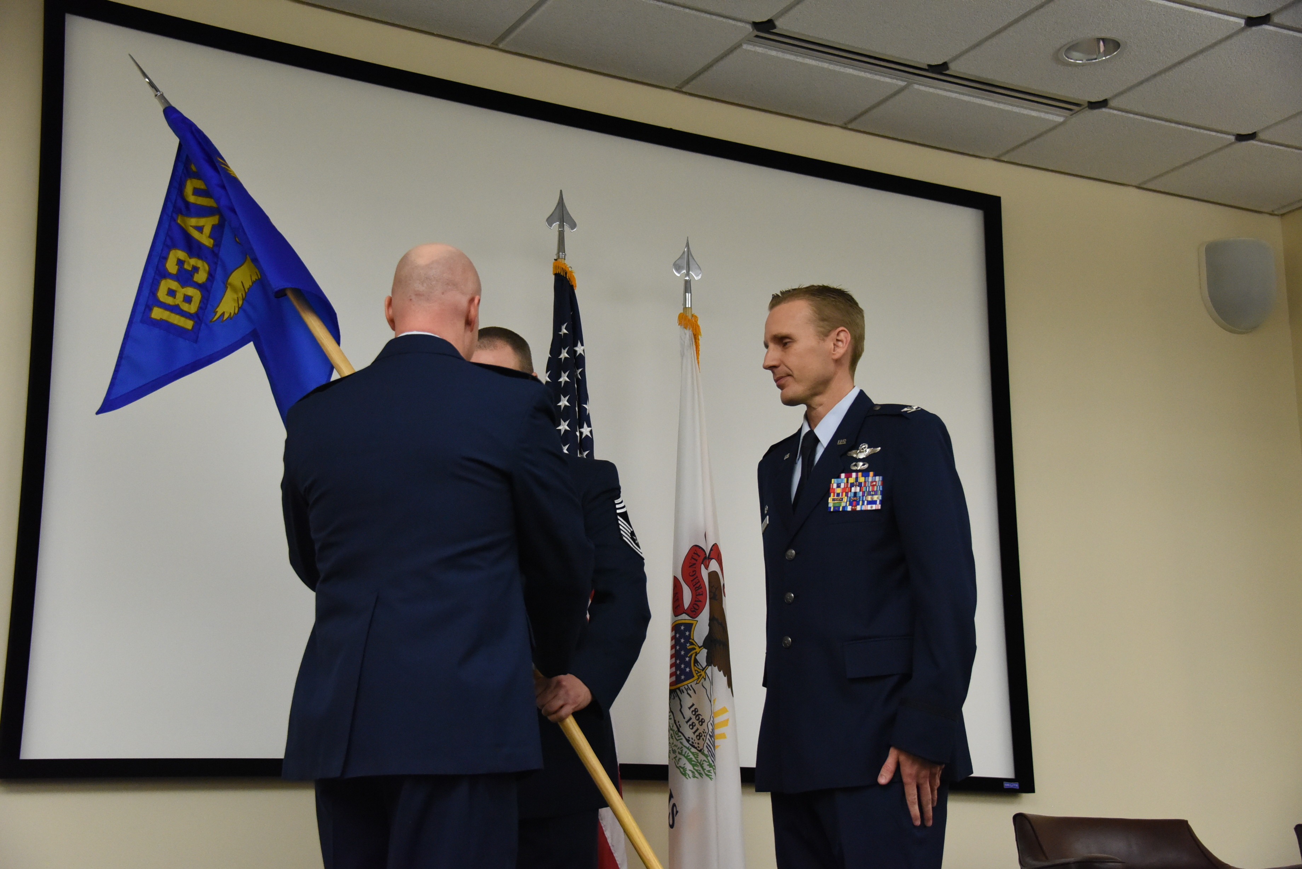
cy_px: 434
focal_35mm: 55
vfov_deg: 24.6
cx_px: 651
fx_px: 1990
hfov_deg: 36.2
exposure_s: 1/250
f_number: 5
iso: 5000
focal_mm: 55
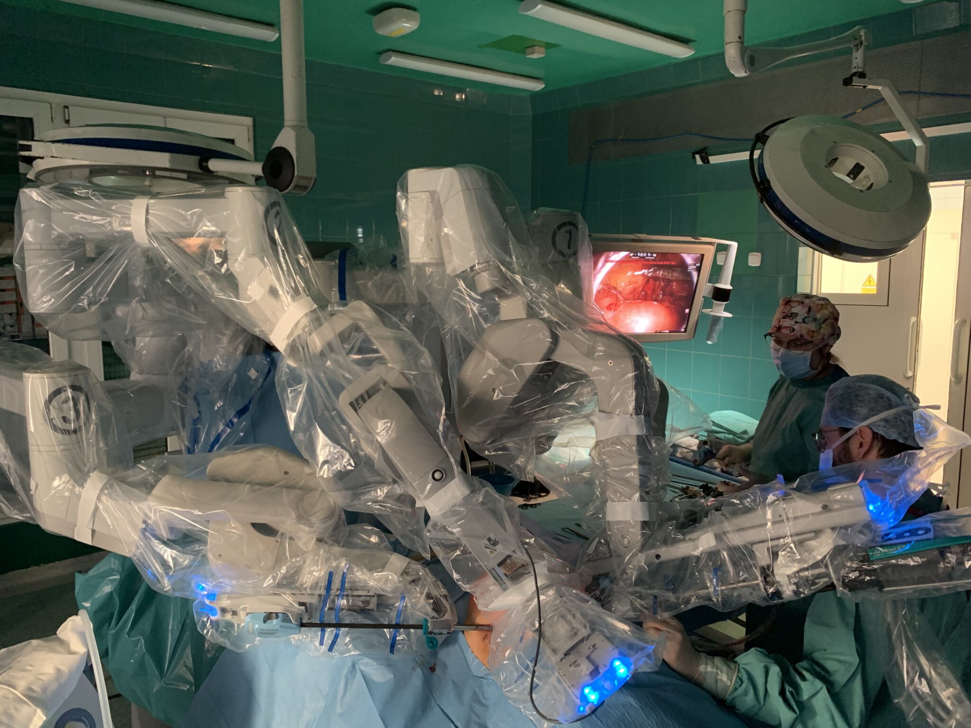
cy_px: 364
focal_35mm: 26
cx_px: 486
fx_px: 729
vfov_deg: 53.1
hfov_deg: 67.3
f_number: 1.8
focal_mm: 4.25
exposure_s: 1/25
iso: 320
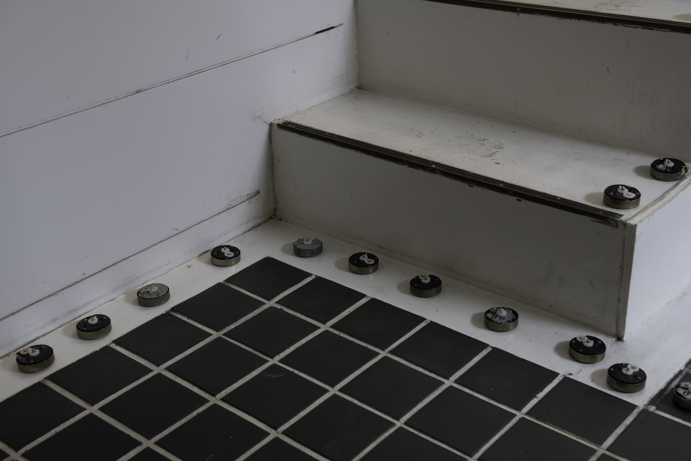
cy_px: 230
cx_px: 346
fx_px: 998
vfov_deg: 26.0
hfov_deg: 38.2
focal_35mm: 52
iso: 400
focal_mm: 52
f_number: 8
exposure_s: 1/5
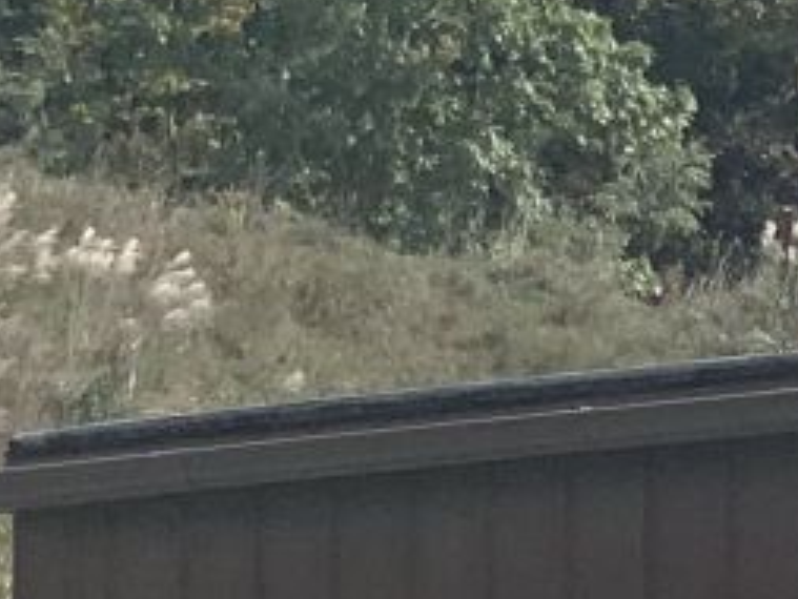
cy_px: 1441
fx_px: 7588
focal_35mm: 329
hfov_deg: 5.6
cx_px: 2359
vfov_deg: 4.4
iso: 16
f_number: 2.4
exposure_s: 1/2083
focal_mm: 6
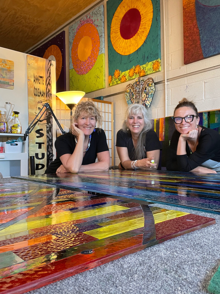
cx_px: 110
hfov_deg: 46.8
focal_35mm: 30
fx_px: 254
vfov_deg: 60.0
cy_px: 147
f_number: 2.2
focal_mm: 2.71
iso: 160
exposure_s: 1/60
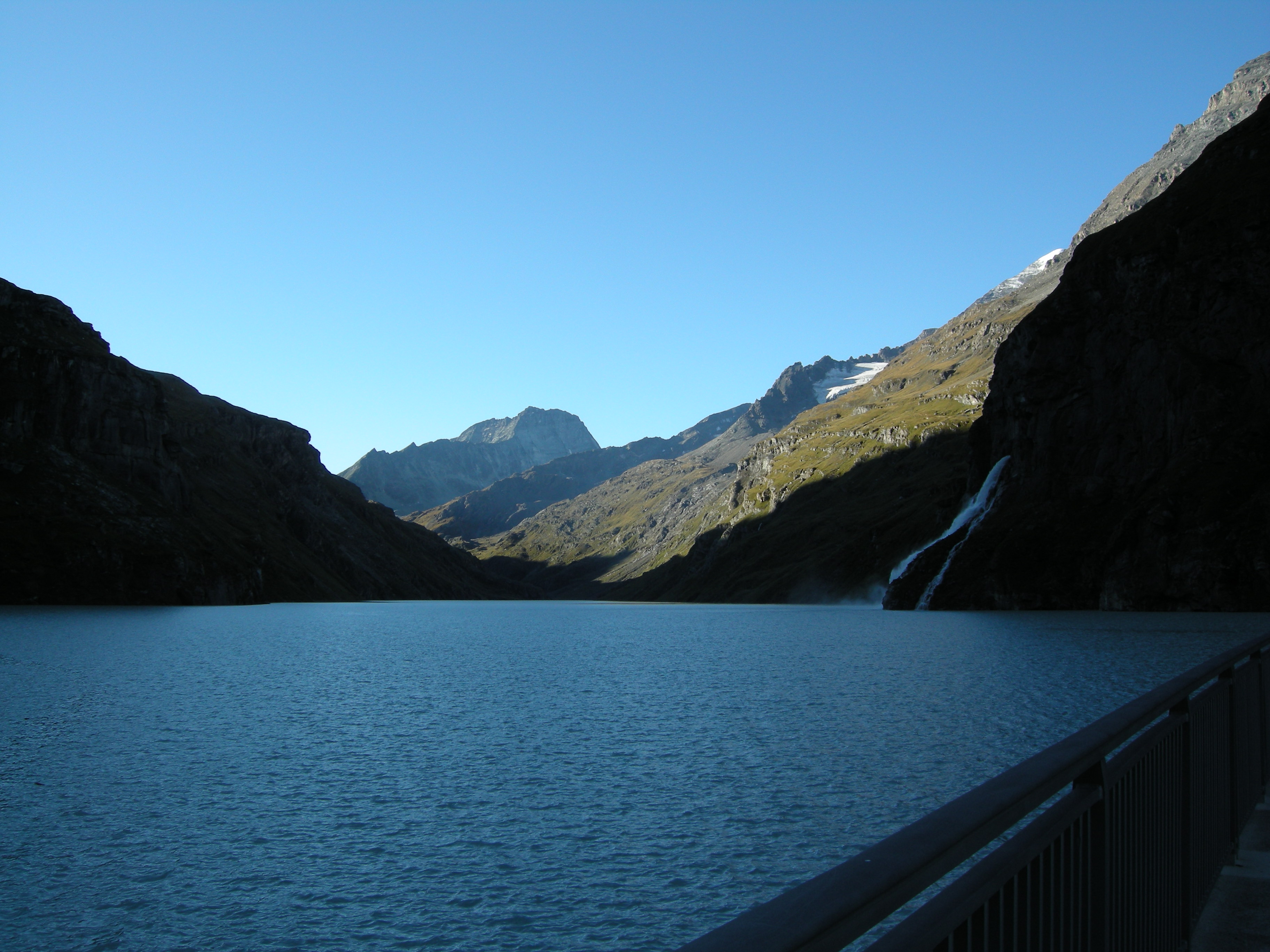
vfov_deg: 39.7
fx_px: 1321
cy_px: 476
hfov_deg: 51.4
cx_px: 635
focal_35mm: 36
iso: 64
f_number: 4.8
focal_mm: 7.5
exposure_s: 1/215
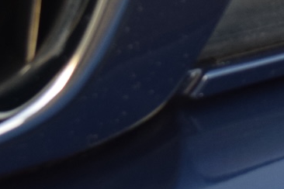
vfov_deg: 6.4
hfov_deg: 9.6
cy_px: -103
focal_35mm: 213
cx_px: 315
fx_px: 1680
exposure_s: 1/60
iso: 640
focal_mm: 26
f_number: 4.2
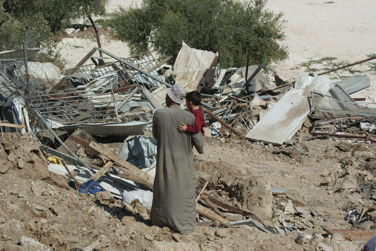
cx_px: 188
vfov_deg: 12.2
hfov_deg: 18.2
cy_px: 126
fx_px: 1176
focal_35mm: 112
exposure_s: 1/500
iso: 100
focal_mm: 75
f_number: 8
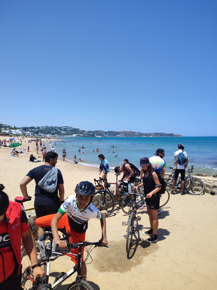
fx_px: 201
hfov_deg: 56.8
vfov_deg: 71.6
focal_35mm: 24
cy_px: 145
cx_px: 108
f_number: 1.89
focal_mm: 5.89
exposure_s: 1/651
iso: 50
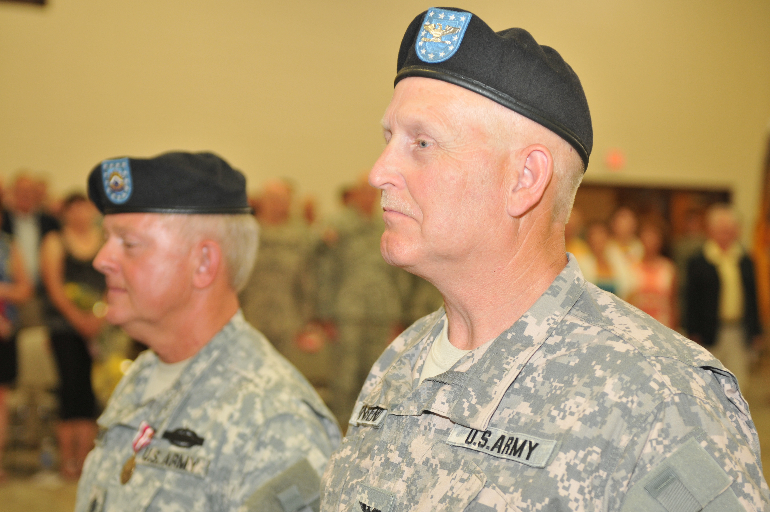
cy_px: 256
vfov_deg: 18.1
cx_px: 385
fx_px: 1602
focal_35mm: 75
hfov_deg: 27.0
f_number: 2.8
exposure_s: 1/60
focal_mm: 50
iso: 400
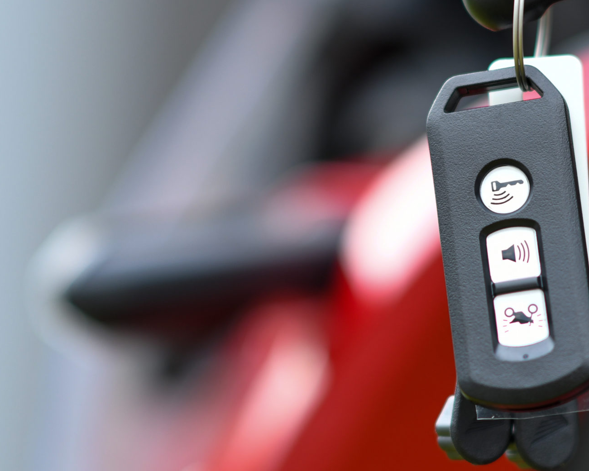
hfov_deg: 6.6
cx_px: 421
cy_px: 216
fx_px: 5072
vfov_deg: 5.3
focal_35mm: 291
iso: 200
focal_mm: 105
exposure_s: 1/400
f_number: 1.8
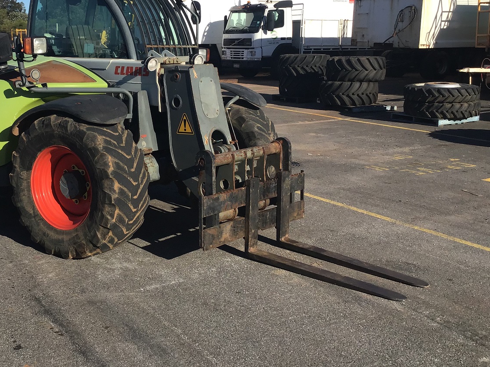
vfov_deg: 32.1
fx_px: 637
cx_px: 155
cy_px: 148
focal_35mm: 45
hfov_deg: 41.4
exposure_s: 1/1294
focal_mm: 3.3
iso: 25
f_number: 2.4
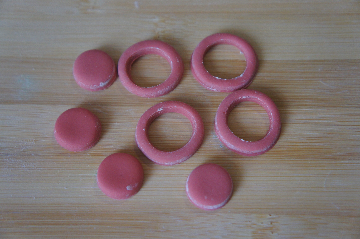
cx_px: 180
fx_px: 494
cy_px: 120
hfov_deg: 40.0
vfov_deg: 27.2
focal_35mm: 50
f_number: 4.5
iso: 1250
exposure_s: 1/60
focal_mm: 33
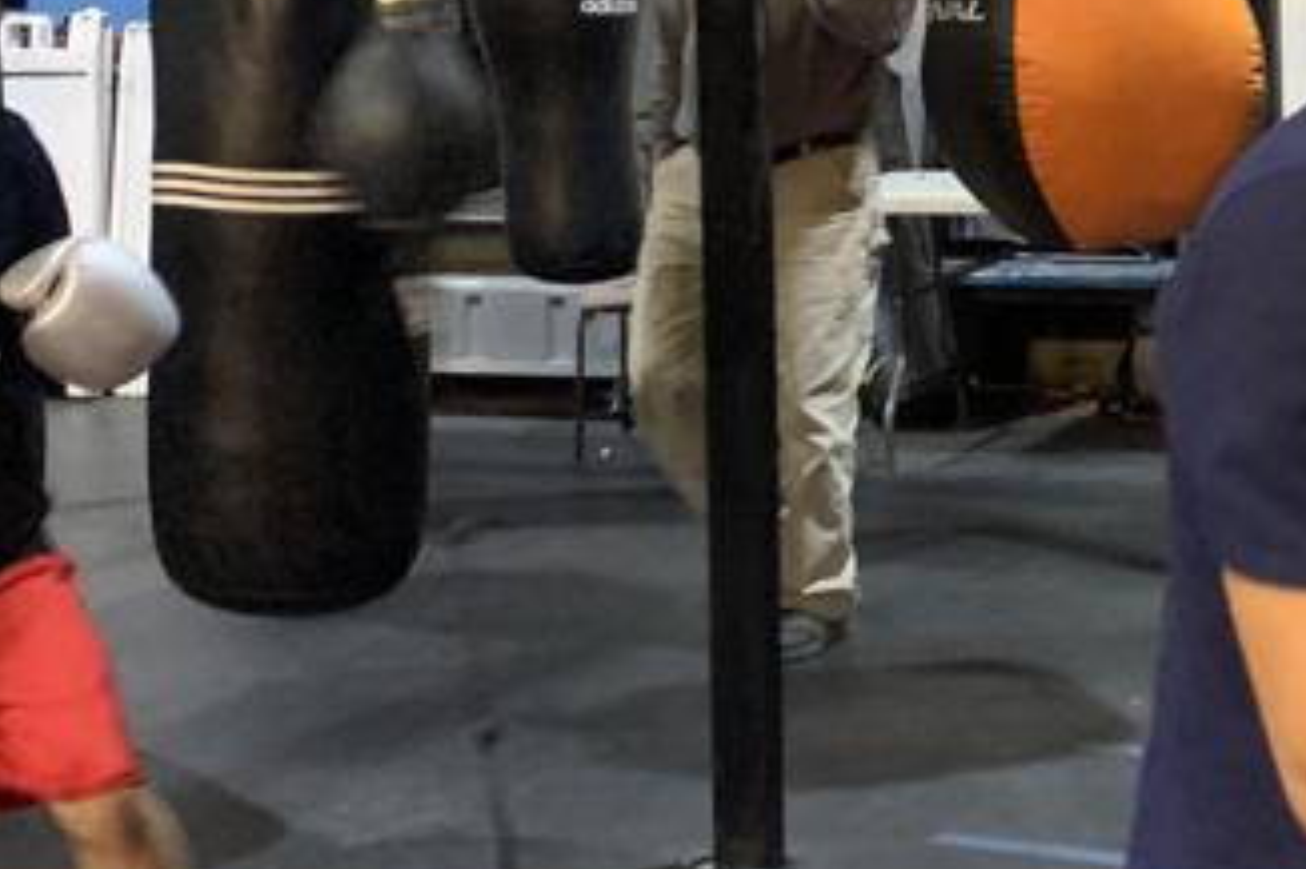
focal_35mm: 85
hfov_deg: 22.5
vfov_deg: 16.0
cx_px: 1470
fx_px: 3082
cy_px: 224
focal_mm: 4.25
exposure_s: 1/30
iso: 640
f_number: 1.8
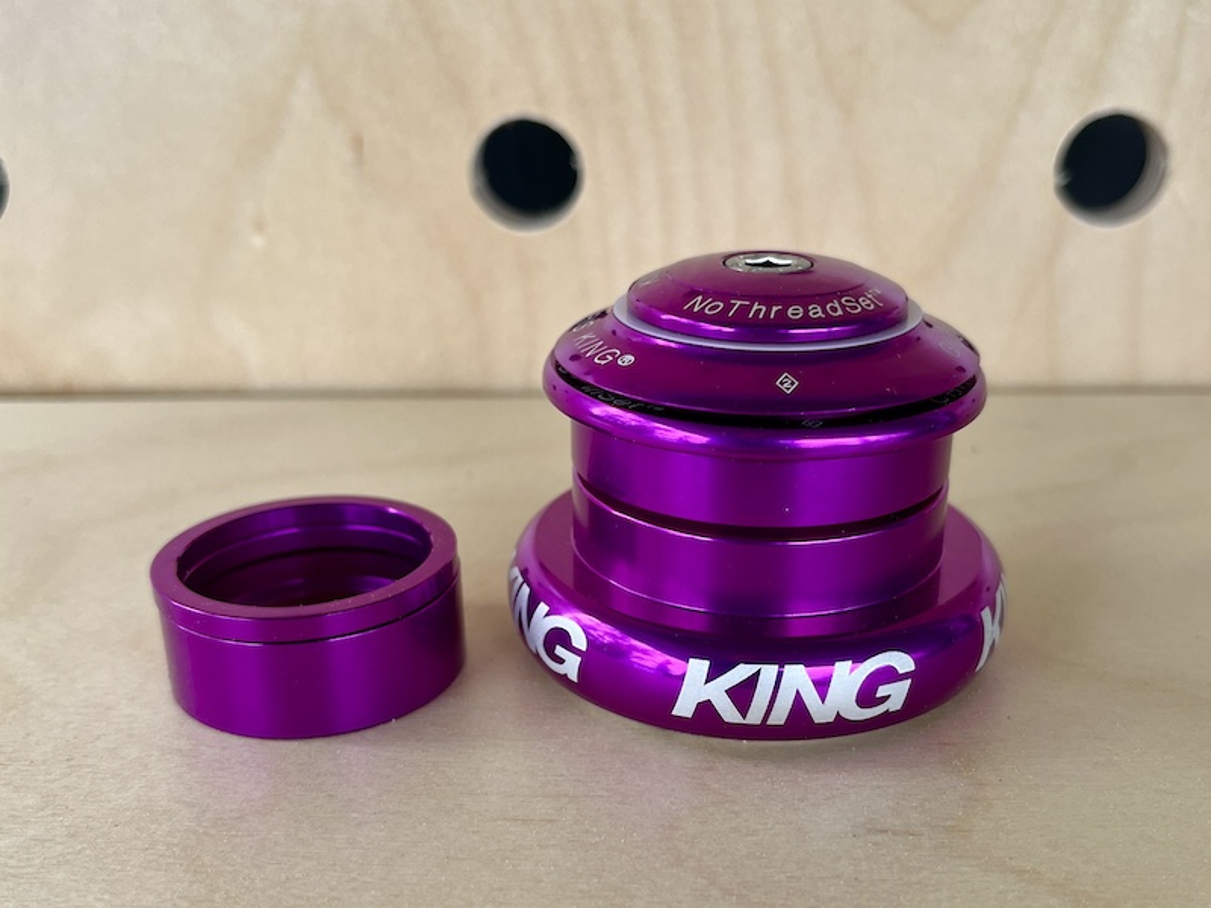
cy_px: 454
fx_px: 910
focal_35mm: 26
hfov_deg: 67.3
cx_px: 606
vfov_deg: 53.1
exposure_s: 1/122
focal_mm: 5.1
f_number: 1.6
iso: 50
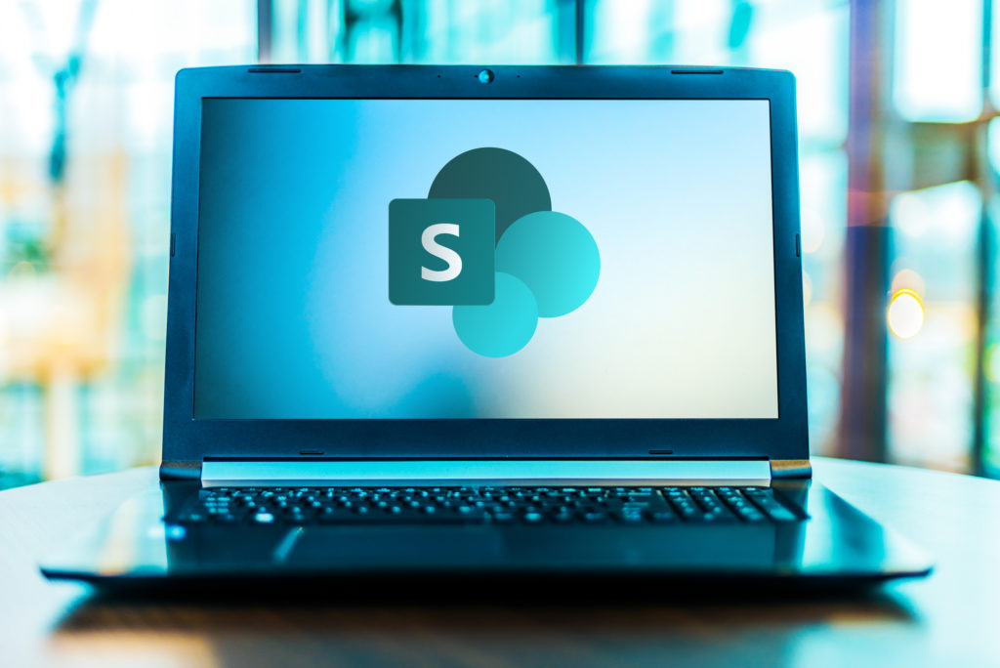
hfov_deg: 39.6
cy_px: 334
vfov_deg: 27.0
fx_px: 1390
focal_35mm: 50
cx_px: 500
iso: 200
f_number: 1.4
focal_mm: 50
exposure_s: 1/100
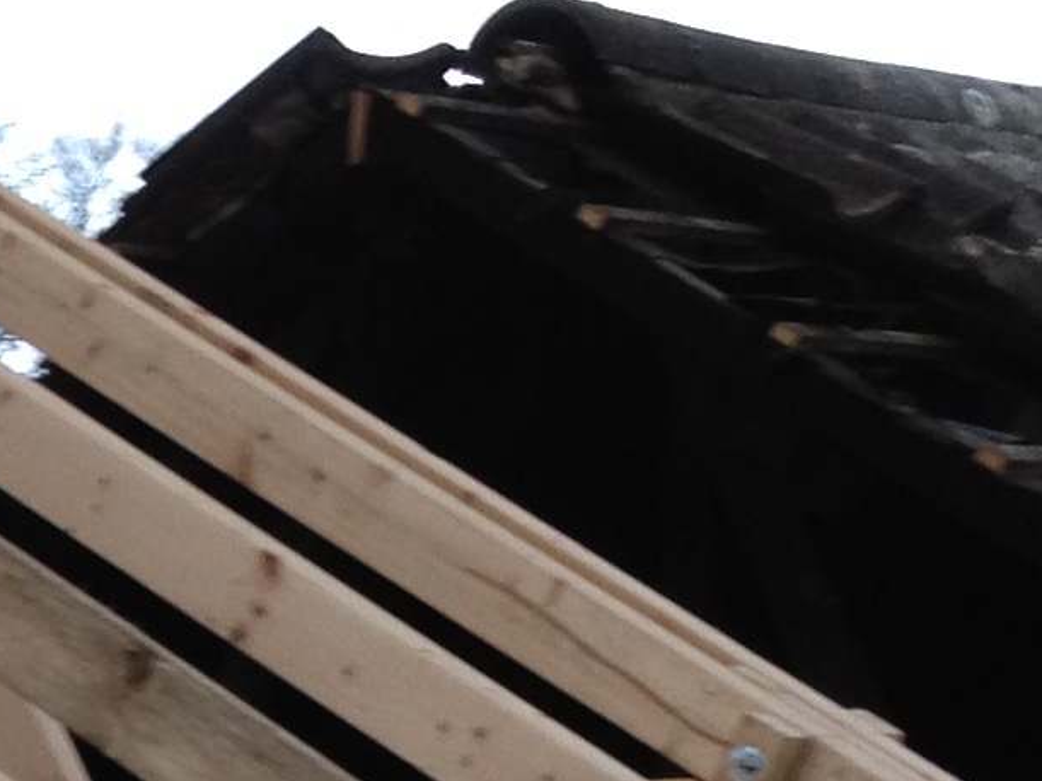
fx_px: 5628
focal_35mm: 187
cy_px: 1398
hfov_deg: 10.4
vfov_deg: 7.7
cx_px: -319
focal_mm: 4.28
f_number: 2.4
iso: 64
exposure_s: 1/24
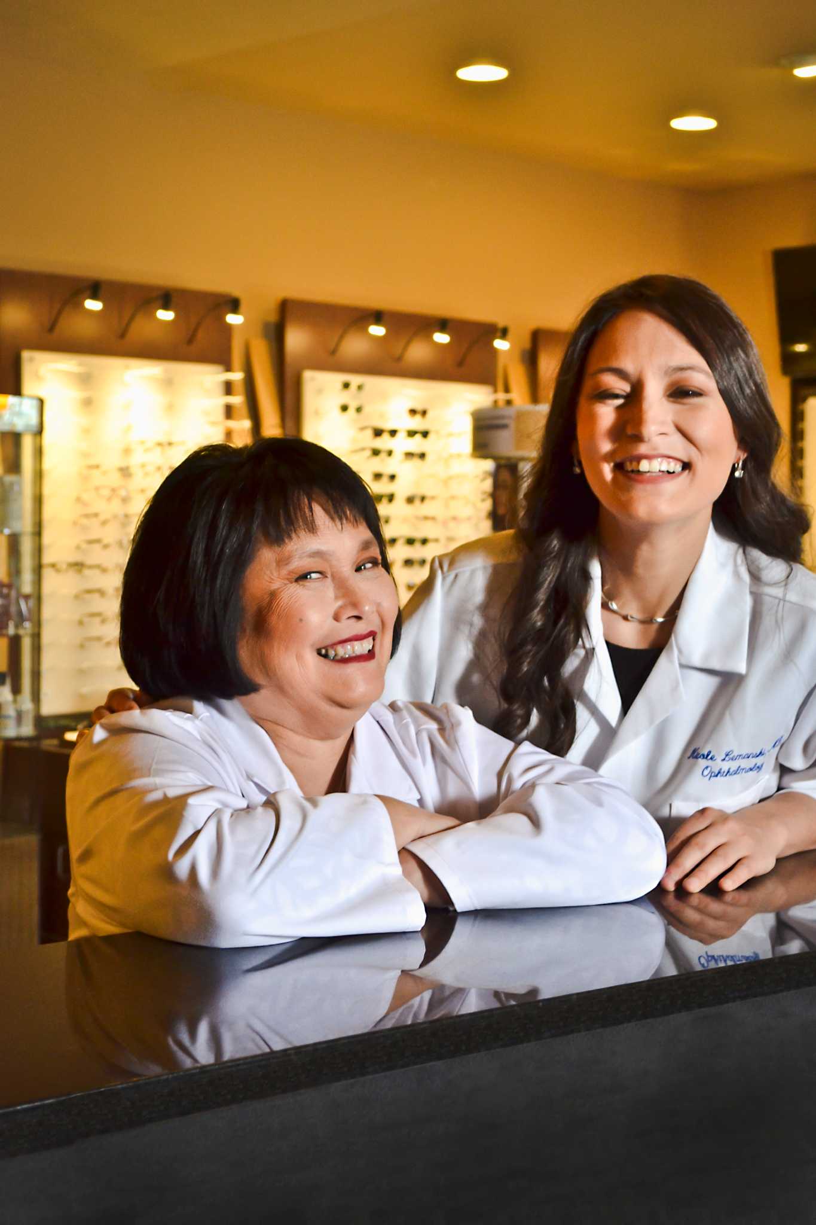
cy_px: 612
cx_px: 408
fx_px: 2040
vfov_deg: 33.4
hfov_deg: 22.6
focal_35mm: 60
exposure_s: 1/80
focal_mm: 40
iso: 800
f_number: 7.1
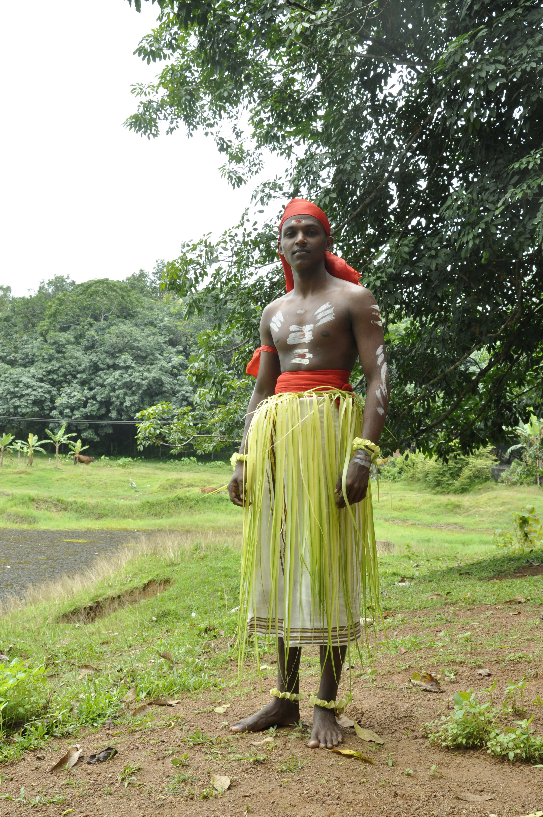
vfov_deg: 46.4
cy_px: 408
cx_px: 272
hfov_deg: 31.8
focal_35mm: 42
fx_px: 953
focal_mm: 28
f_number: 11
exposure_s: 1/160
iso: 500
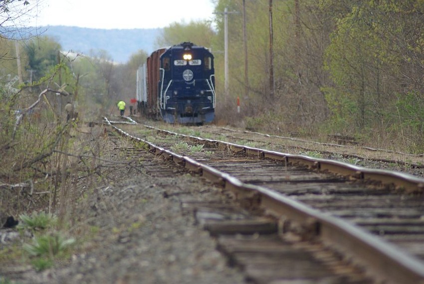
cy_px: 142
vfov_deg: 3.1
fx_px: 5306
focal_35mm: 450
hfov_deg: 4.6
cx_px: 212
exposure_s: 1/400
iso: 250
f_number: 5.6
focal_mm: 300
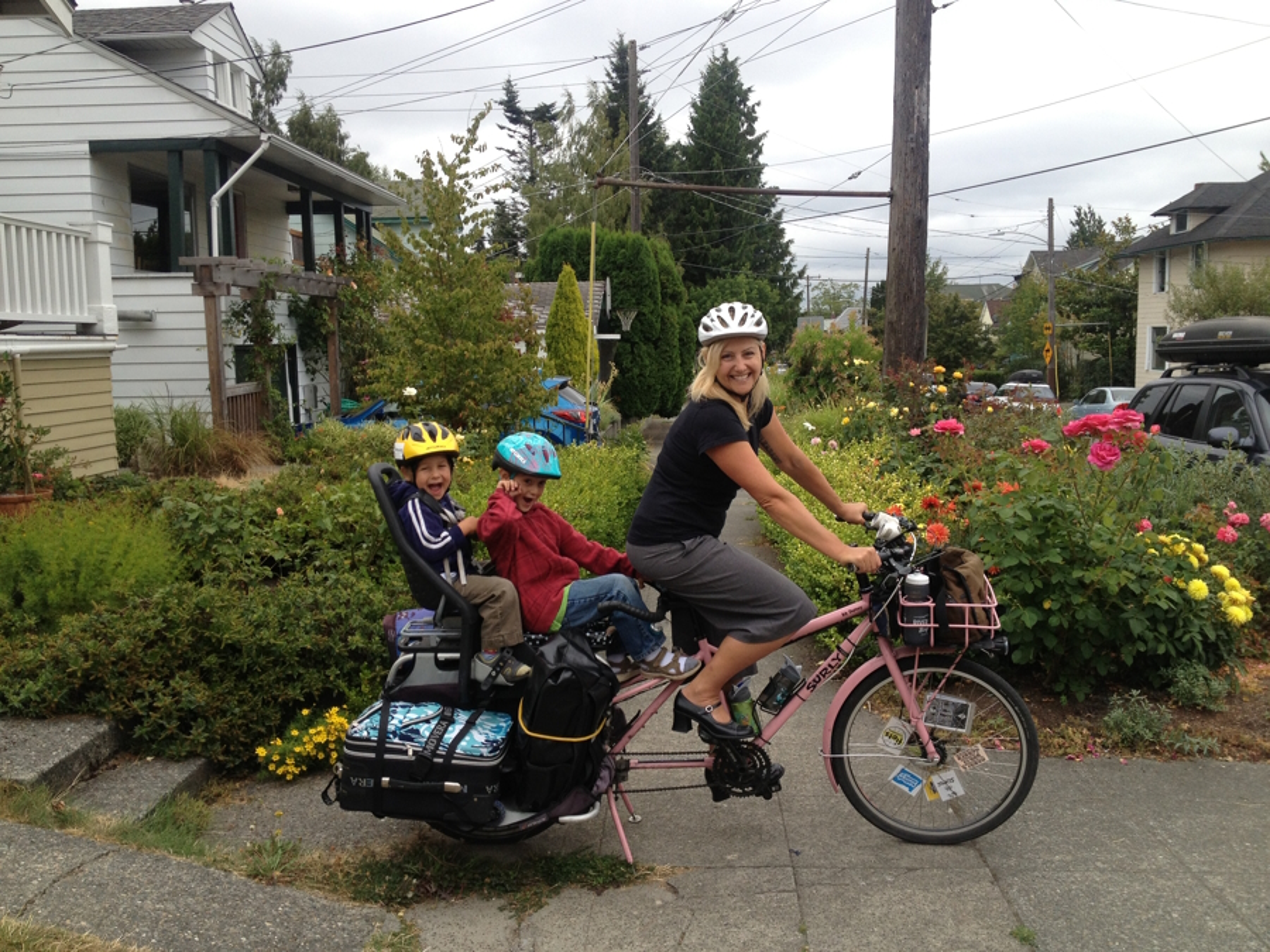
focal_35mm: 35
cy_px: 476
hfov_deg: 52.6
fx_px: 1284
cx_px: 635
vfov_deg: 40.7
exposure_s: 1/557
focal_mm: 4.28
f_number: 2.4
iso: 50
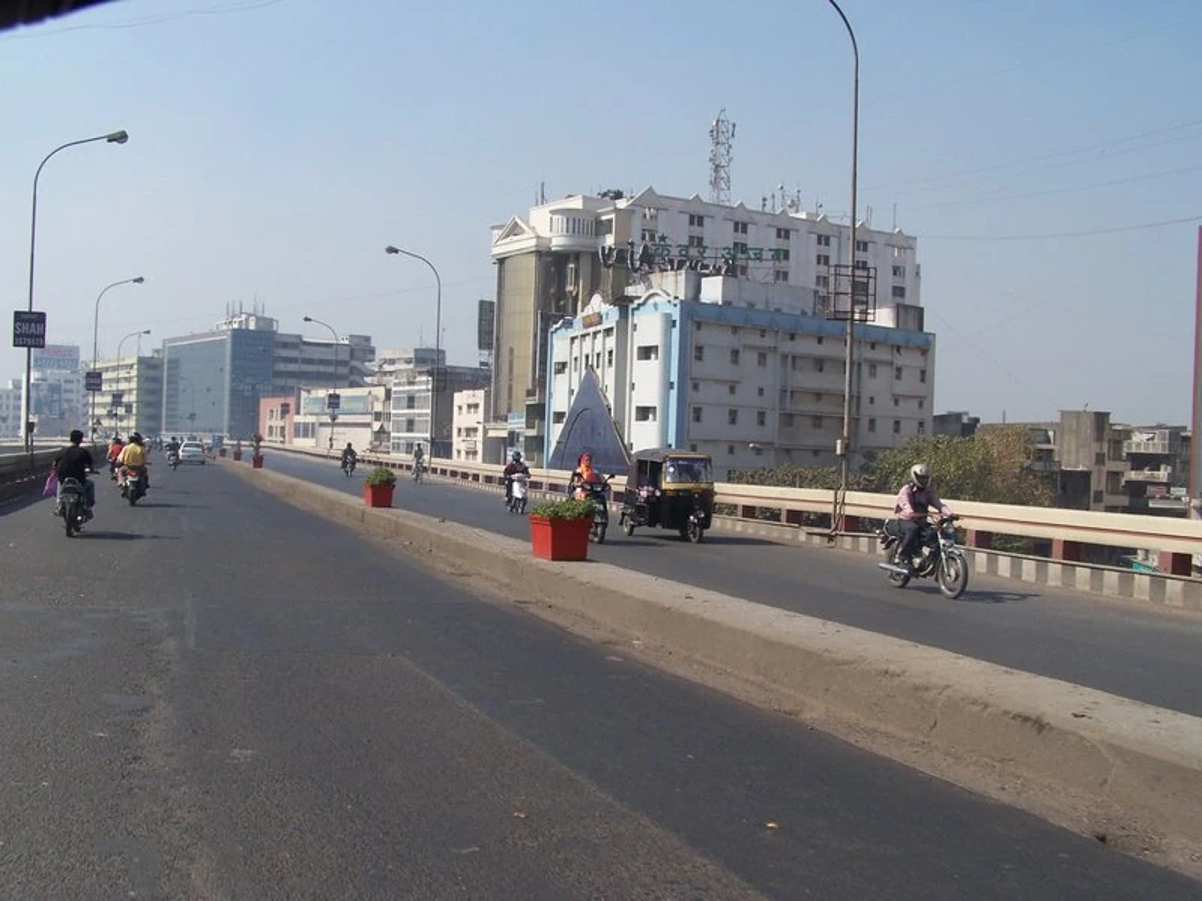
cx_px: 601
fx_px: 1320
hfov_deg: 49.0
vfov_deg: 37.7
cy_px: 450
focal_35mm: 38
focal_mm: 6.3
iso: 80
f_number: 5.6
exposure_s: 1/500
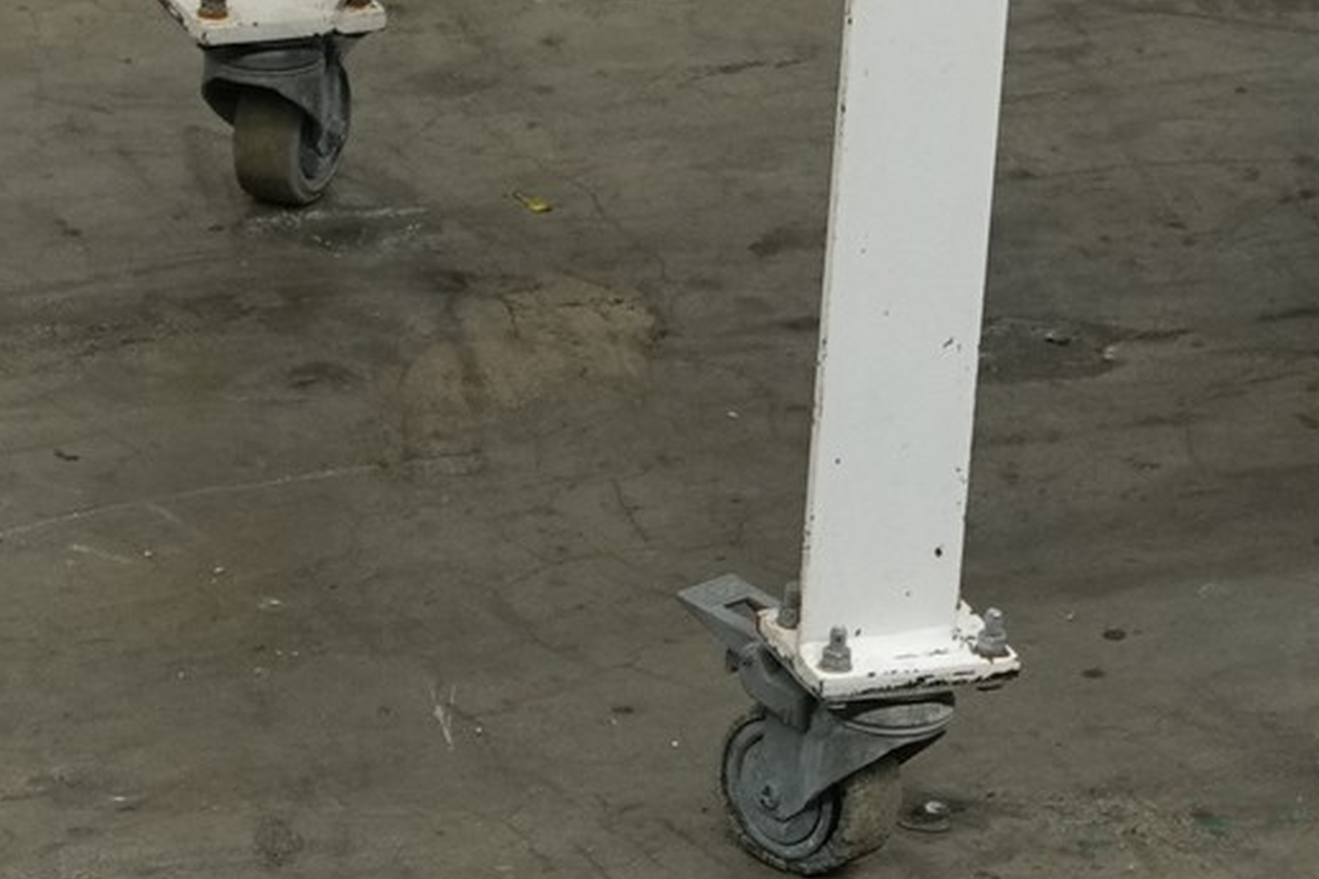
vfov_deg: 3.7
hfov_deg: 5.6
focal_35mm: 368
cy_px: -531
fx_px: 13478
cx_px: 1459
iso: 400
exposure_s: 1/100
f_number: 4
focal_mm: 33.98
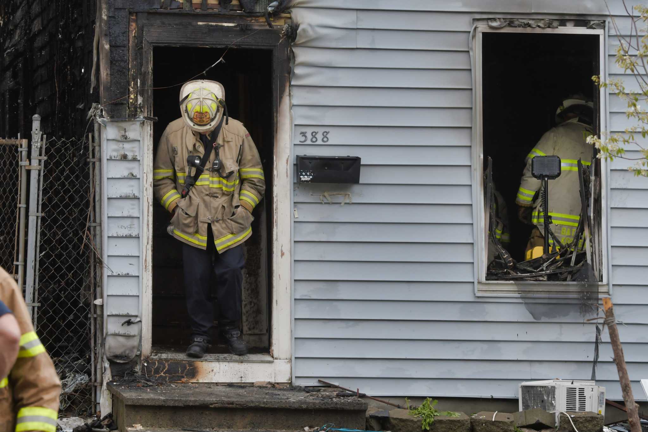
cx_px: 324
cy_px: 216
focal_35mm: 165
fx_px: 2970
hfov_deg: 12.5
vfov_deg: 8.3
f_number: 6.3
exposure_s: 1/1000
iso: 400
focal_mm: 110
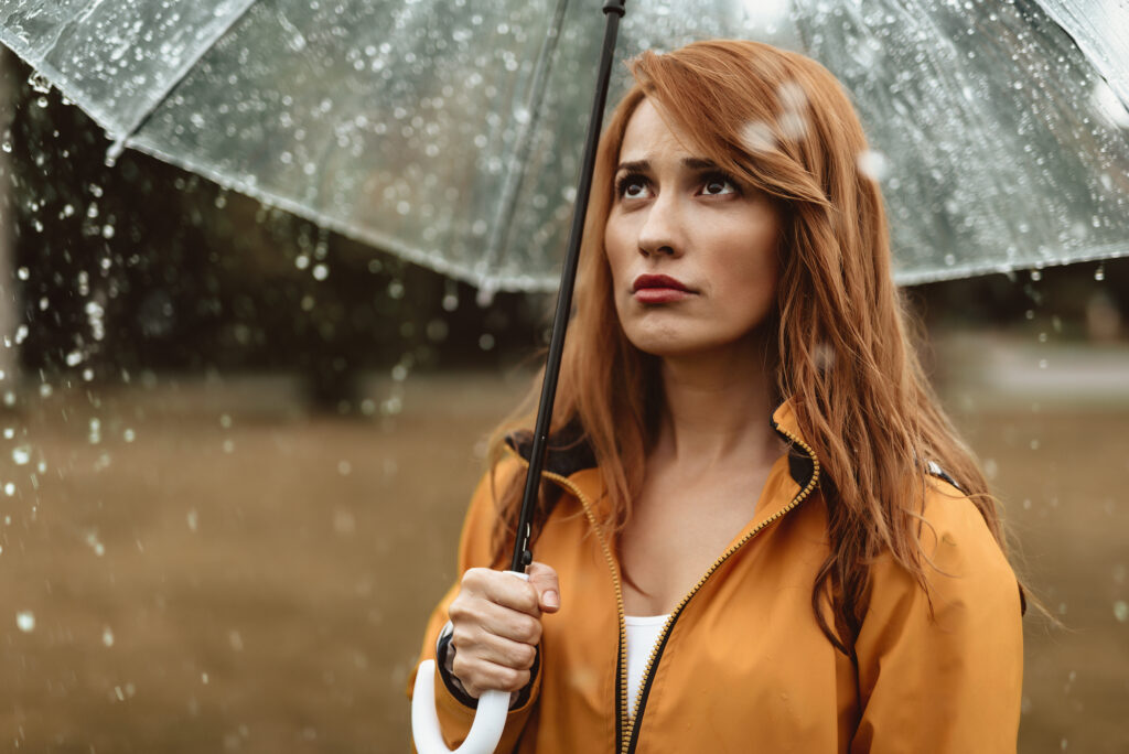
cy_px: 377
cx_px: 564
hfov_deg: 39.6
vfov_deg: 27.0
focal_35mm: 50
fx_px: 1569
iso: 250
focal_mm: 50
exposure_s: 1/500
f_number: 1.4
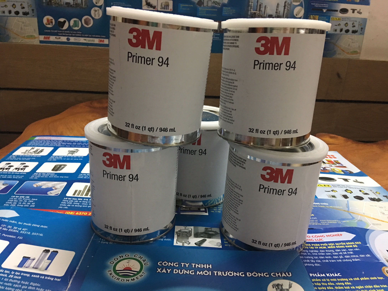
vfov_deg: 48.2
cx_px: 194
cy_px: 146
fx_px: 325
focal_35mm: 29
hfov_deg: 61.7
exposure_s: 1/8
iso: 100
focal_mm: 4.15
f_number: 2.2
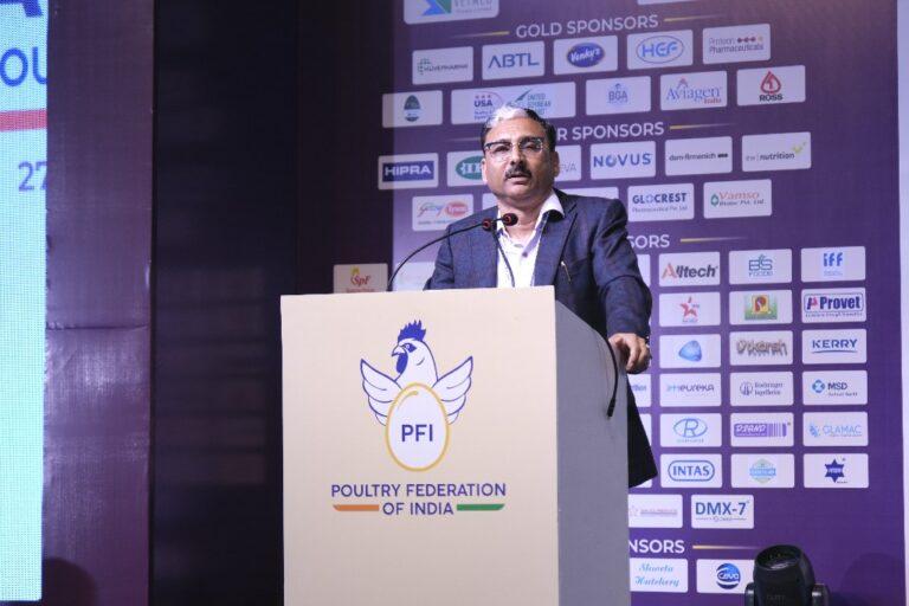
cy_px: 303
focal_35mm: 101
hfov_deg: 20.2
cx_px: 454
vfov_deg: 13.6
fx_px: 2550
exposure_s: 1/125
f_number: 4
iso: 400
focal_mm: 67.5
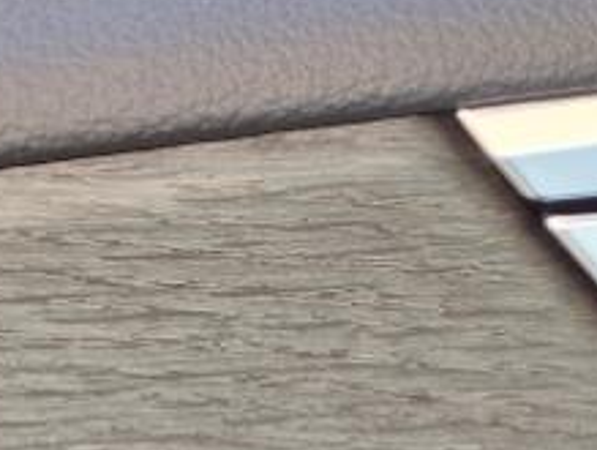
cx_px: 962
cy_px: 960
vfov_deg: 10.6
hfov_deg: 14.3
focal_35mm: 126
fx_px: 2177
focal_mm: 3.58
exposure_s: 1/120
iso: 40
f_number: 1.9
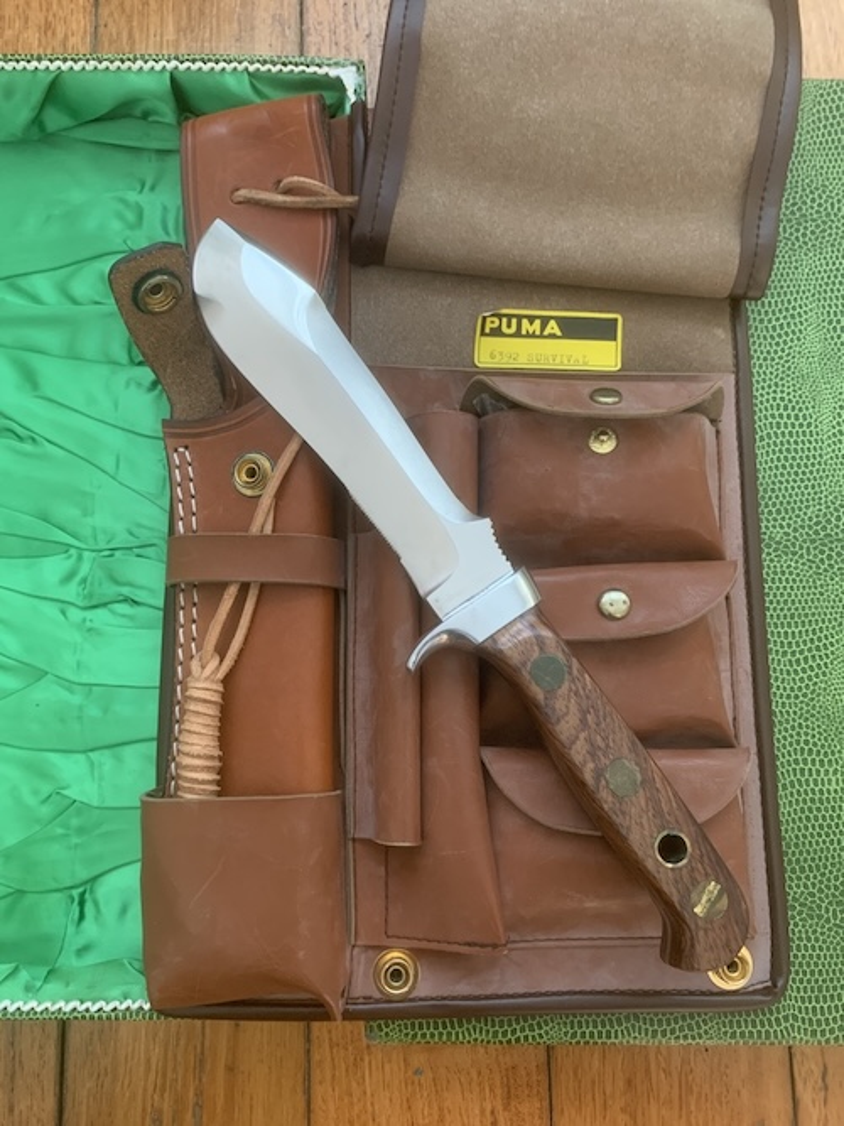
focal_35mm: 26
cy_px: 563
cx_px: 422
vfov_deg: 67.3
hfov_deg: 53.0
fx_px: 846
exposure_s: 1/41
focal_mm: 4.25
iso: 400
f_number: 1.8
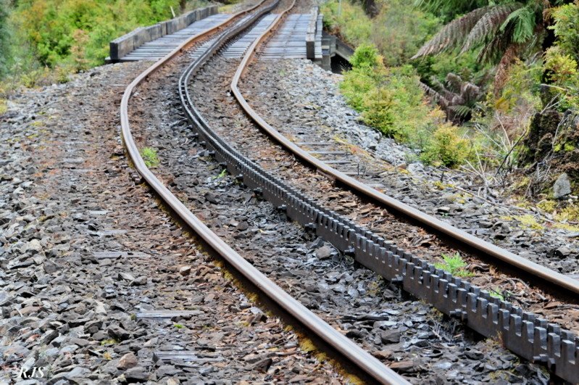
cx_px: 290
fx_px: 2169
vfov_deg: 10.1
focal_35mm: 135
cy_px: 192
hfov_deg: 15.2
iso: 1000
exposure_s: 1/125
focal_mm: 90
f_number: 13
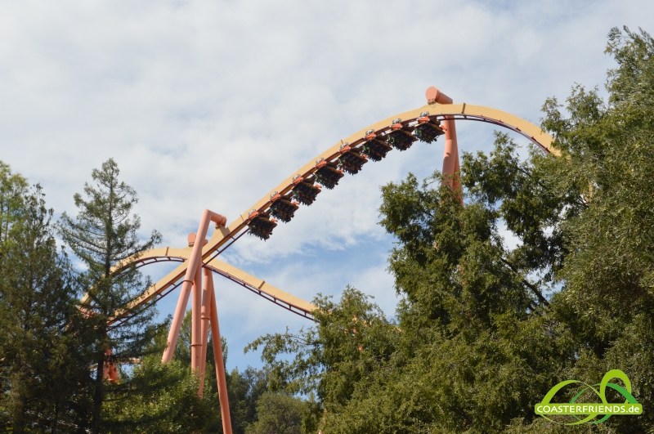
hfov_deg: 24.7
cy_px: 217
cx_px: 327
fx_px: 1497
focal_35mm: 82
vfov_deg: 16.5
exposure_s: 1/1000
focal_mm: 55
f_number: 13
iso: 800
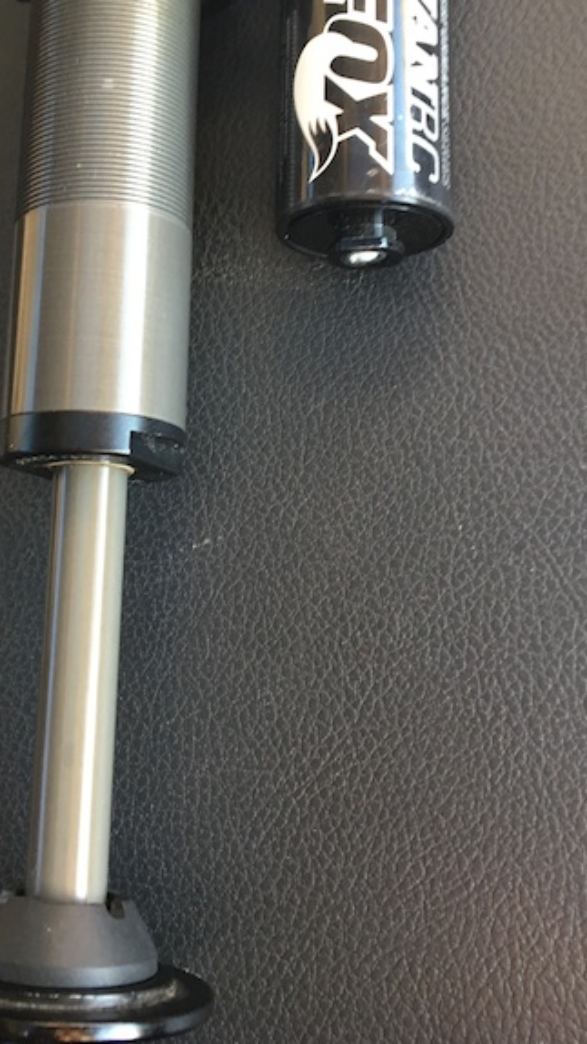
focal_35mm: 44
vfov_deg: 45.7
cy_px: 351
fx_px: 1217
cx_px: 205
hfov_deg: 27.0
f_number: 2.2
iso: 80
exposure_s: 1/30
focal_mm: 4.15
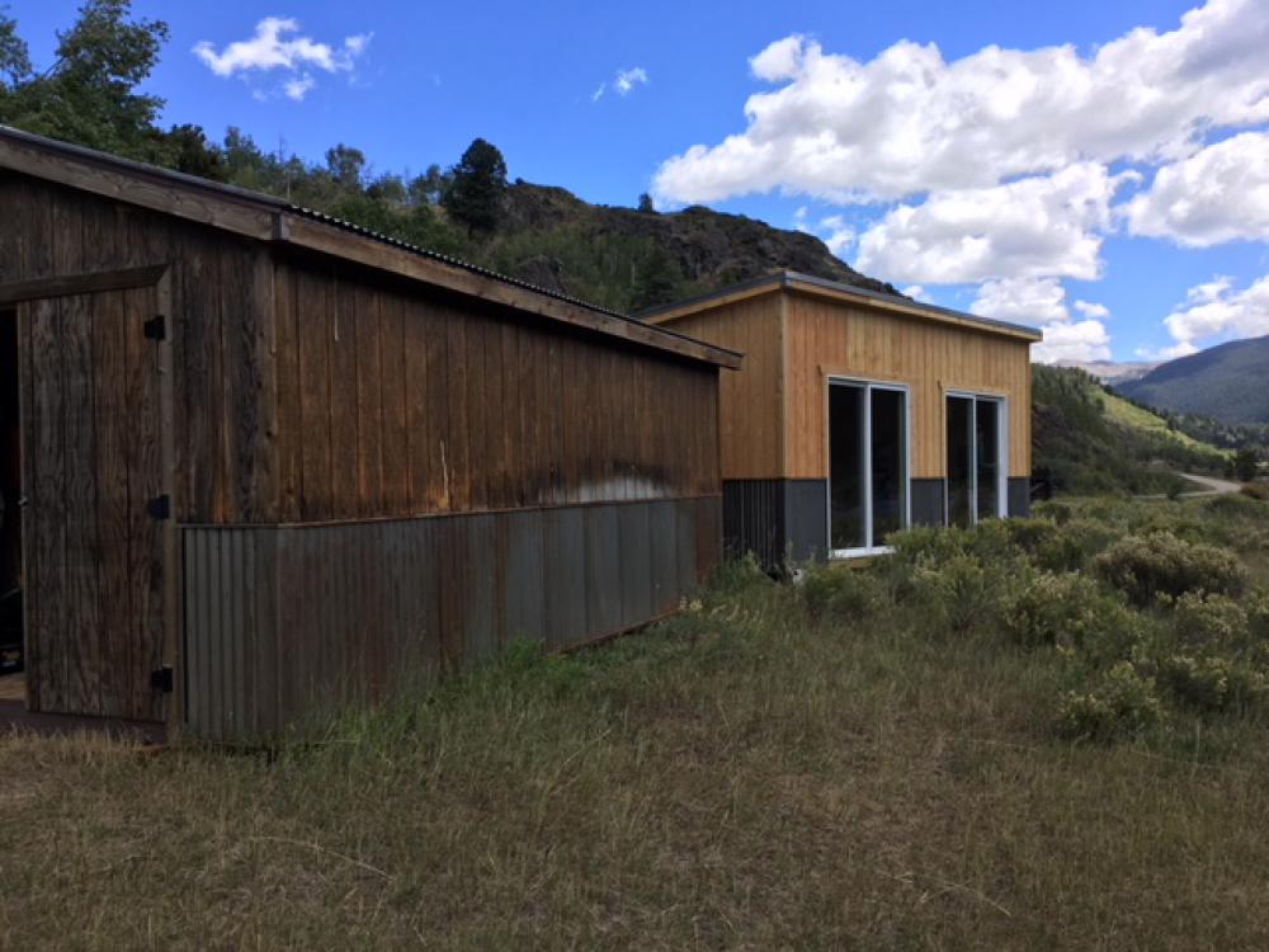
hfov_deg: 61.7
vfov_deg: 48.2
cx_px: 634
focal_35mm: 29
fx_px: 1063
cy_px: 476
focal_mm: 4.15
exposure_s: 1/874
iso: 25
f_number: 2.2
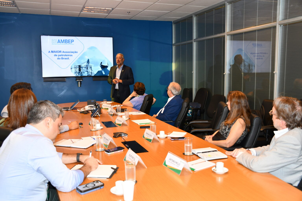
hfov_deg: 57.2
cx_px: 151
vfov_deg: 40.0
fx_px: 277
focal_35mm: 33
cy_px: 100
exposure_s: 1/80
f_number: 3.5
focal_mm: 22
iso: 400
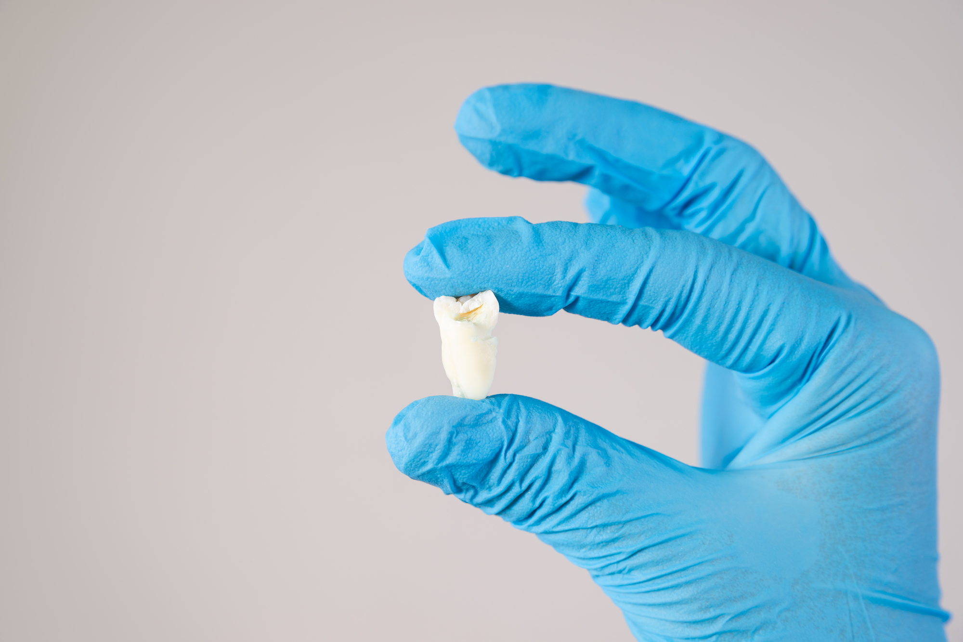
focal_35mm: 75
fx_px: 2006
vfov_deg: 18.2
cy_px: 321
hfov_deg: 27.0
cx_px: 482
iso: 200
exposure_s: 1/125
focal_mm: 75
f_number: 7.1
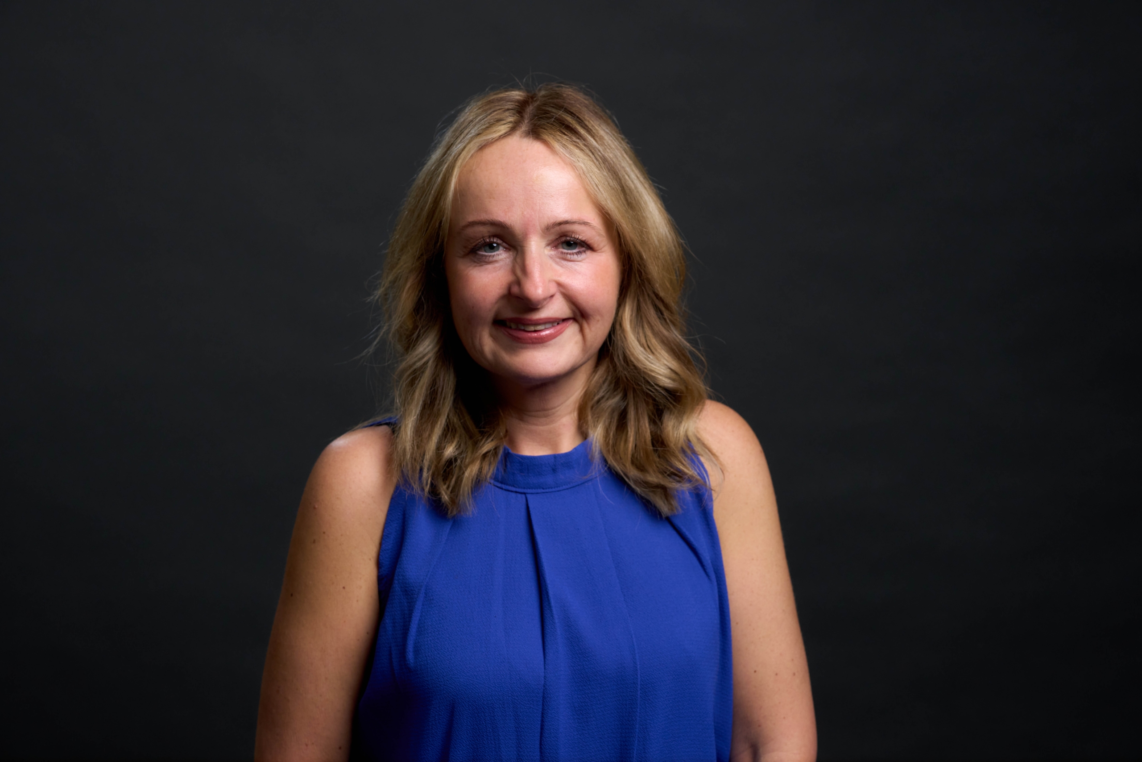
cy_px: 381
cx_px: 571
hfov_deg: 23.9
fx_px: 2696
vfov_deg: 16.1
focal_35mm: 85
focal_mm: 85
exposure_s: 1/200
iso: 640
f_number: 5.6
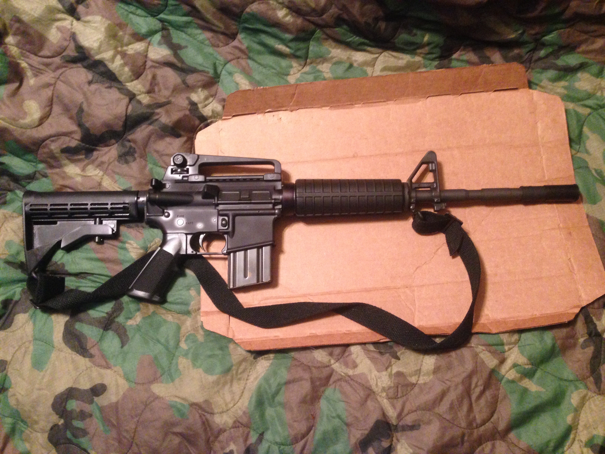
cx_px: 302
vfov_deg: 42.9
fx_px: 577
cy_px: 227
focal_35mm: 33
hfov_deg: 55.4
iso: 320
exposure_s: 1/17
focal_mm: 4.12
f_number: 2.4
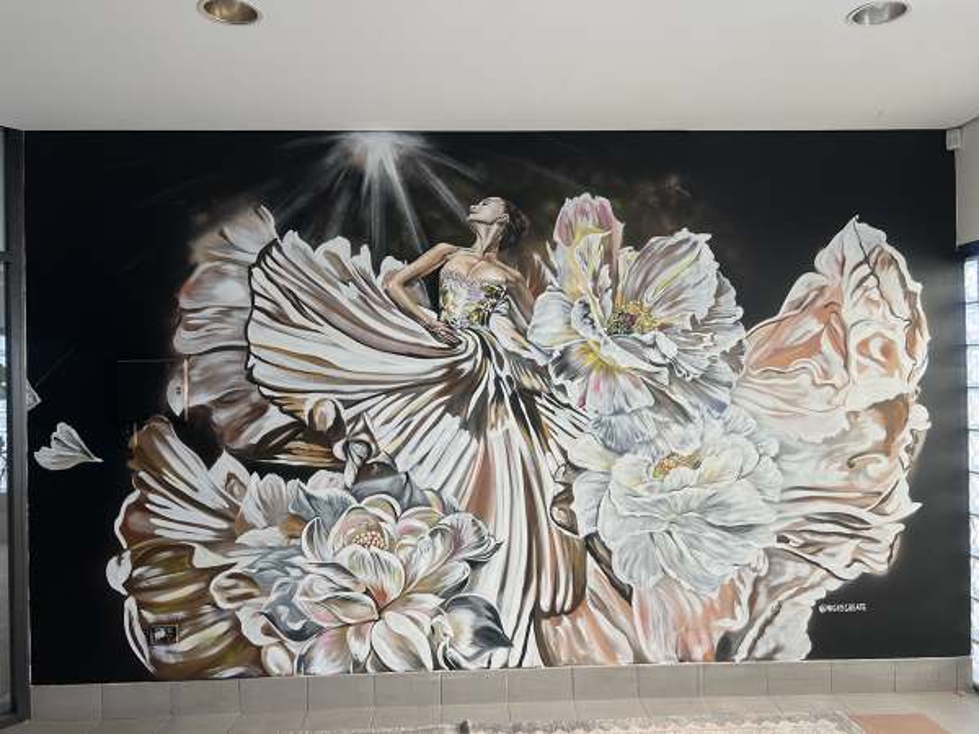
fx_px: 735
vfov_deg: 53.1
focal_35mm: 26
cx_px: 490
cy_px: 367
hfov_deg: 67.3
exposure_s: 1/152
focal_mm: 5.7
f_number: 1.5
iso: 40
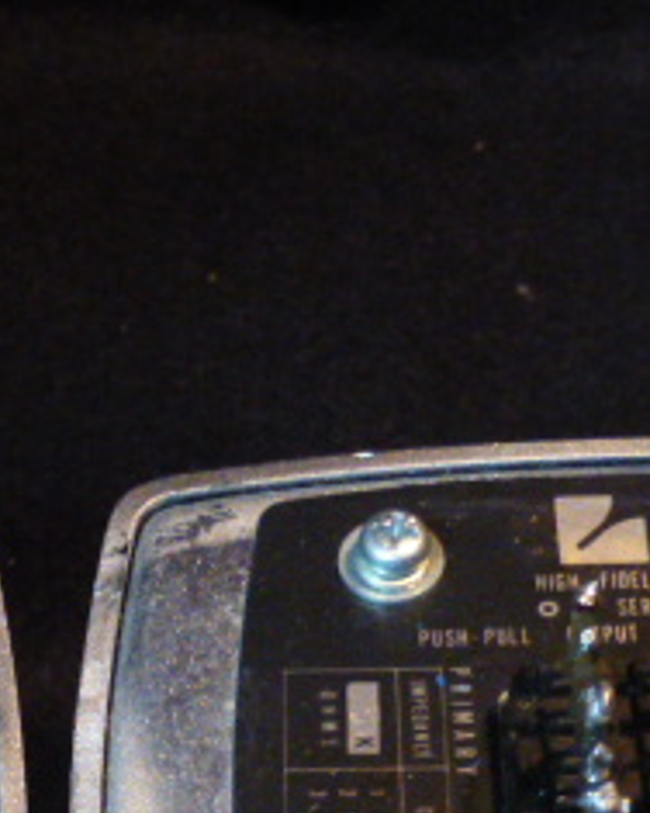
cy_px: 823
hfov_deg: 16.3
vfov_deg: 19.9
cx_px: 73
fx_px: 2236
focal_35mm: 93
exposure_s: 1/20
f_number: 3.7
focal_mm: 6.1
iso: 1600
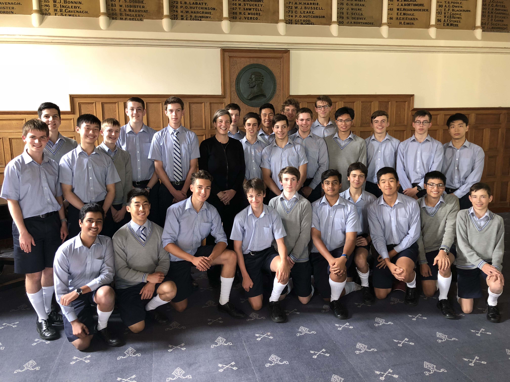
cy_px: 191
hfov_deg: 63.4
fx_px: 413
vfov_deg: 49.7
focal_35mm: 28
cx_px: 255
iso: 50
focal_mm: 3.99
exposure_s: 1/15
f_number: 1.8
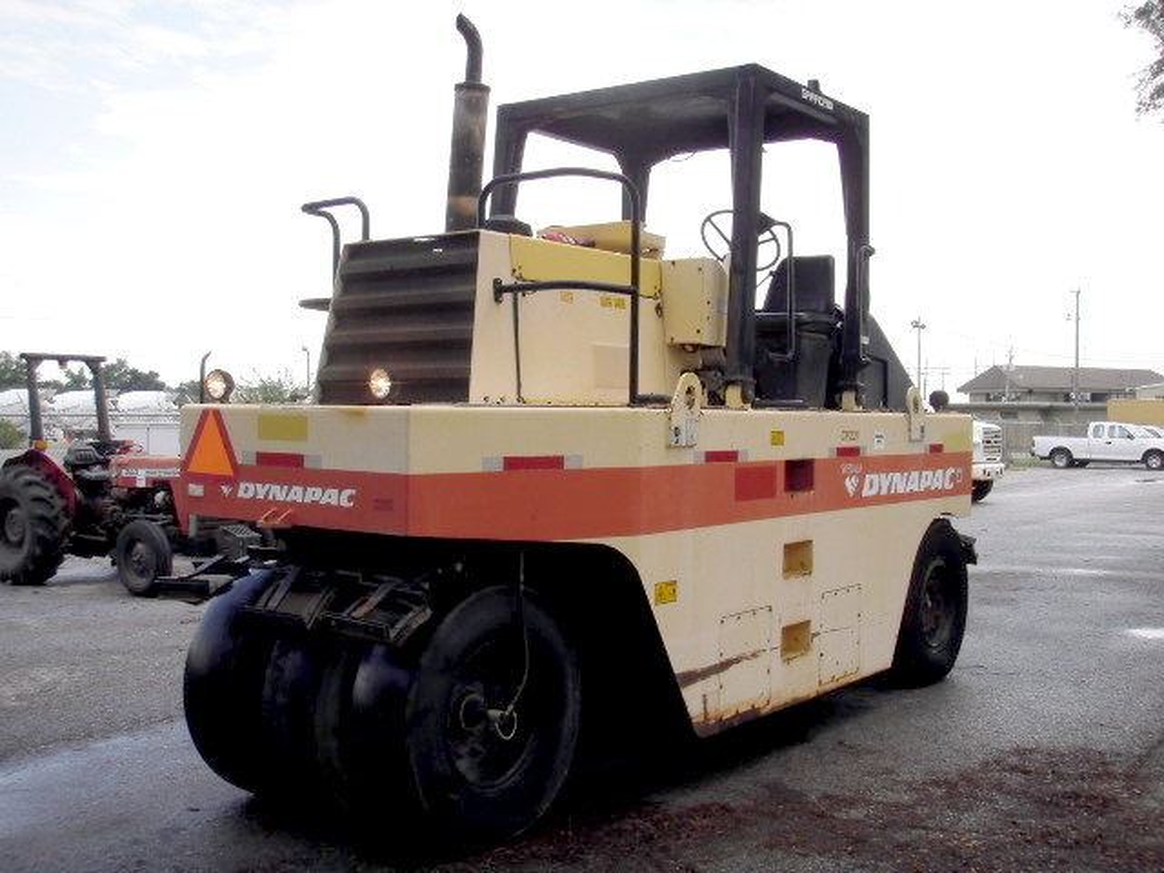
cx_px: 582
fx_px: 1278
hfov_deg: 49.0
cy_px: 436
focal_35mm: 38
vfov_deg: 37.7
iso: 100
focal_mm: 6.7
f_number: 3.5
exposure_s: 1/320
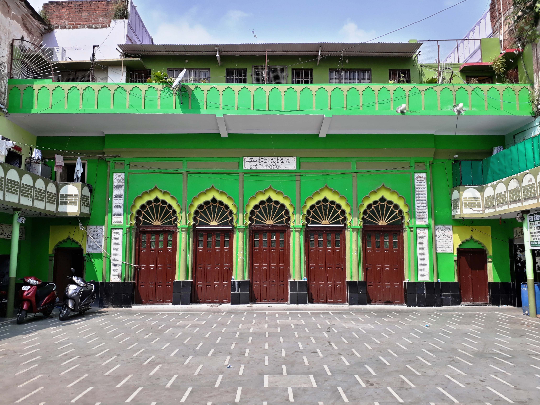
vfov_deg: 51.4
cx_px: 270
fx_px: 421
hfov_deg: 65.3
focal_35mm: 27
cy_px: 202
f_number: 1.9
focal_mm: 3.6
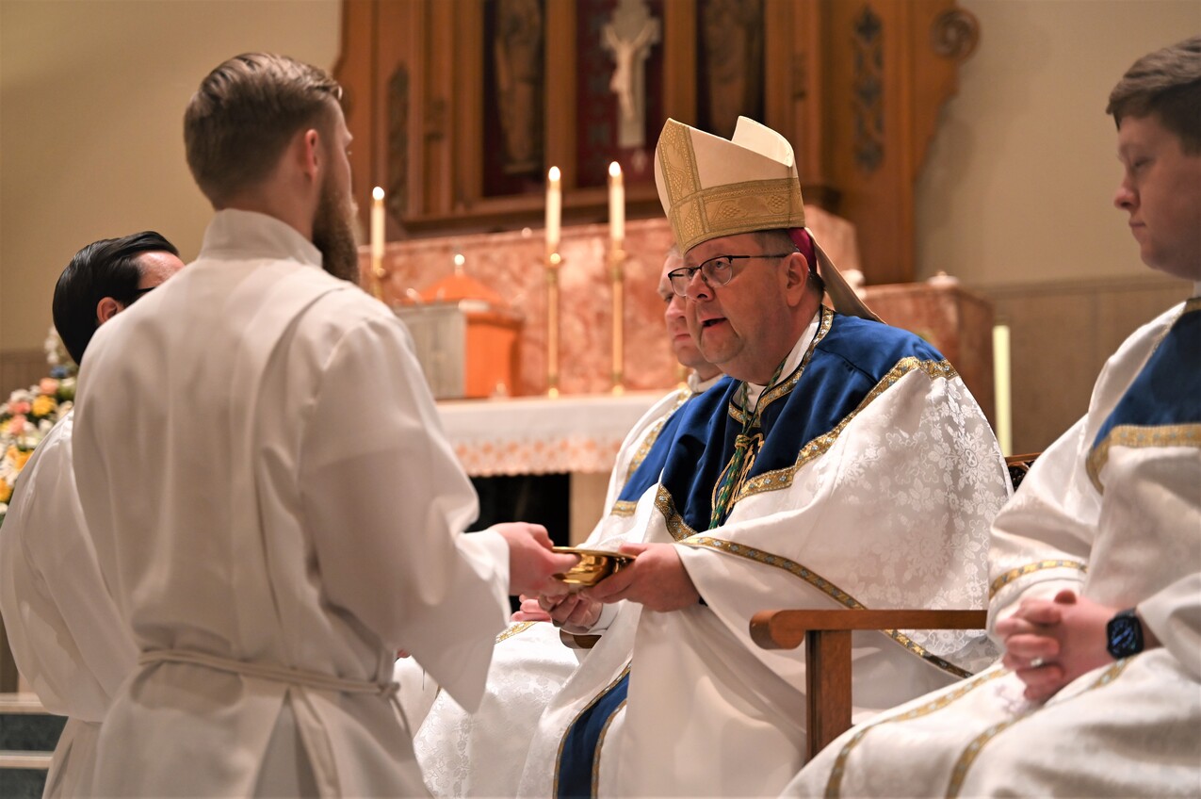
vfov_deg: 20.0
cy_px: 400
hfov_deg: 29.7
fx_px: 2267
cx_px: 600
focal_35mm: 68
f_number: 2.8
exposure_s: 1/125
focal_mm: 68
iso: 1800
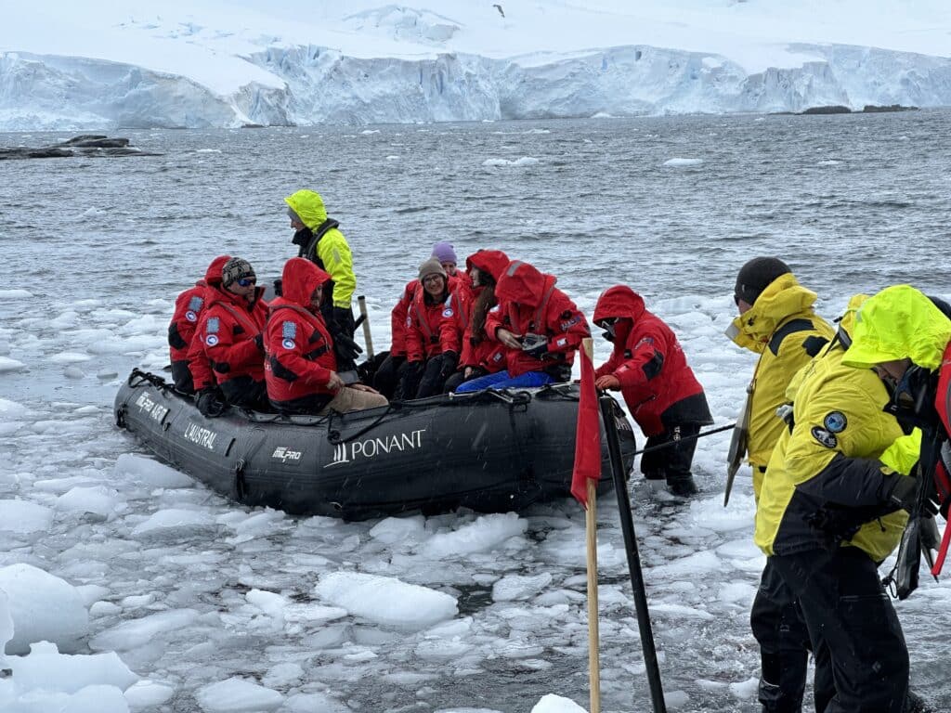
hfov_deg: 25.3
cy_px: 356
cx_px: 476
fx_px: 2115
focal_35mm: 77
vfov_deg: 19.1
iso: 32
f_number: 2.8
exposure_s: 1/490
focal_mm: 9
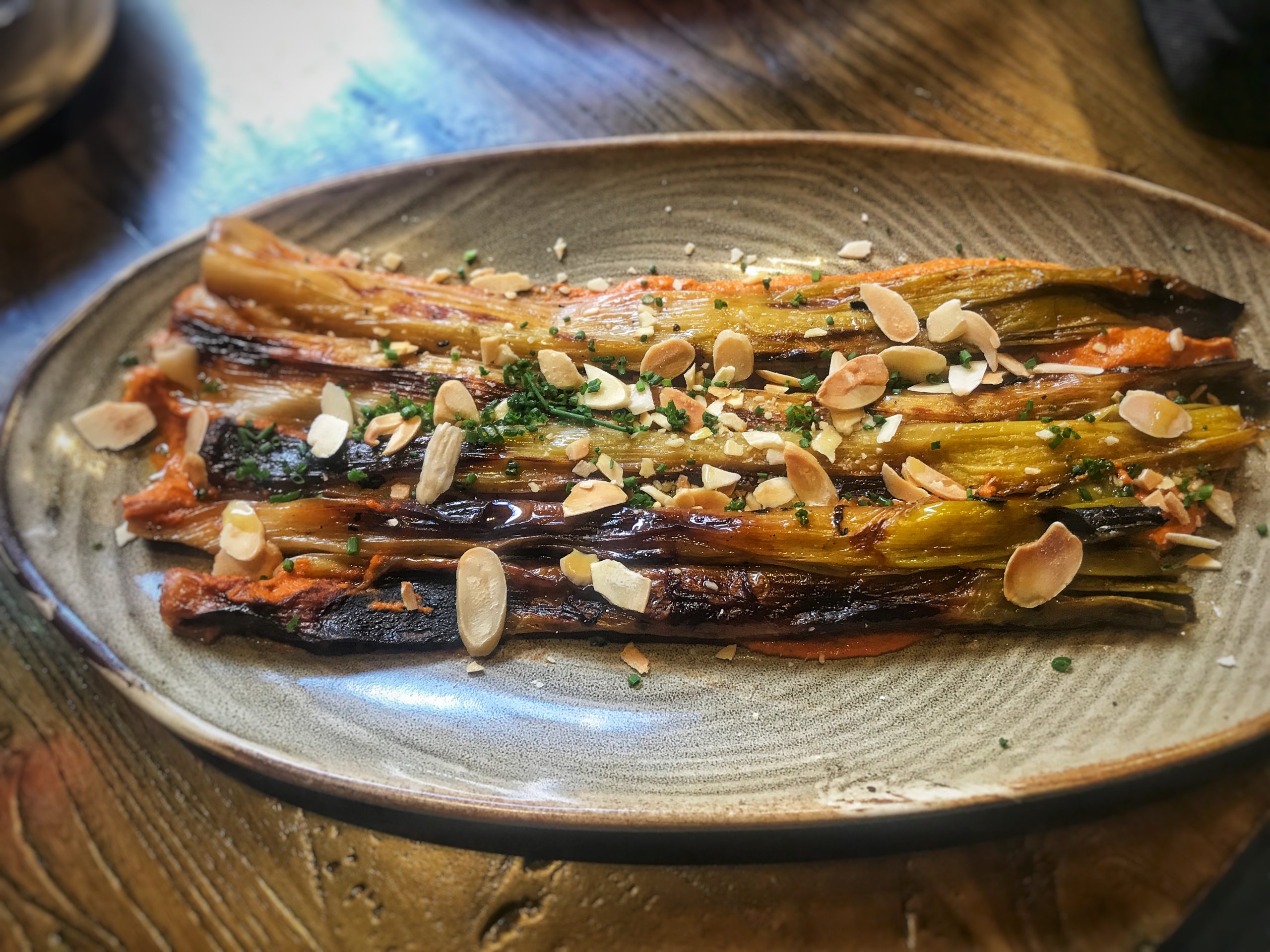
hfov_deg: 63.4
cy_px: 476
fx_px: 1027
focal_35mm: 28
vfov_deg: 49.7
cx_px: 635
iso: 32
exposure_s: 1/33
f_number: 1.8
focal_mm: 3.99
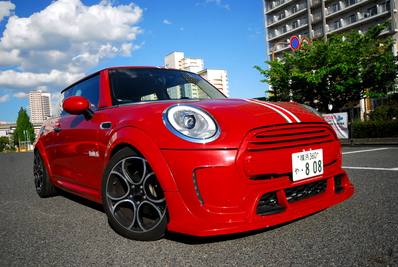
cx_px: 199
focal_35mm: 30
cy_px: 134
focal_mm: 20
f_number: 5.6
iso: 400
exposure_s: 1/1600
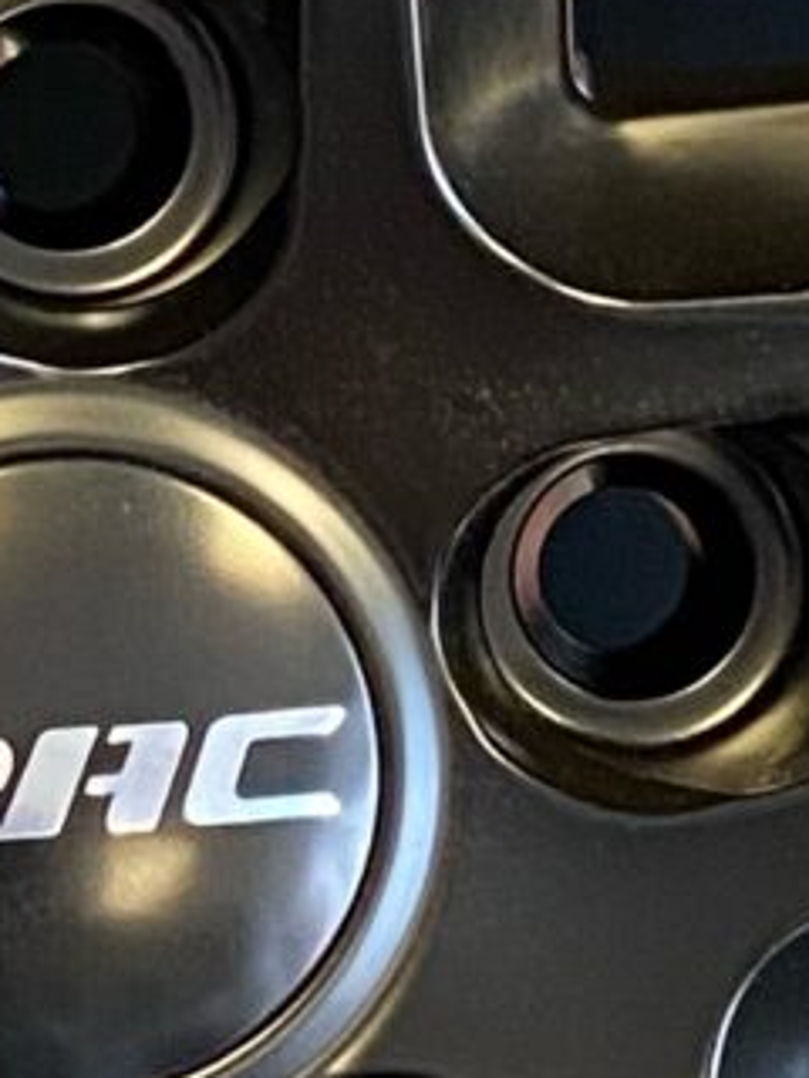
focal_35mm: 208
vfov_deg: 9.5
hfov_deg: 7.1
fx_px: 6481
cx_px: -37
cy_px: 7
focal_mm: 4.25
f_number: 1.8
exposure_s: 1/45
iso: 250
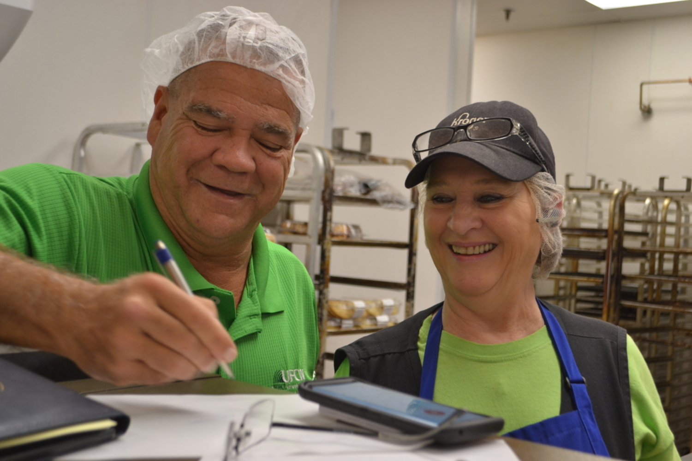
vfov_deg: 28.1
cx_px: 346
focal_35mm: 48
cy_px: 230
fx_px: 923
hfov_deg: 41.1
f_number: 4.8
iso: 400
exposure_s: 1/60
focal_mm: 32
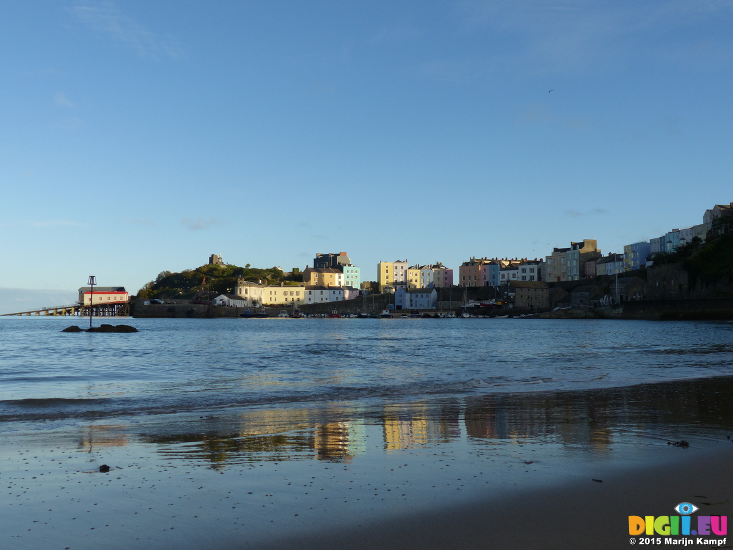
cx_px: 366
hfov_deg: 52.6
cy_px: 275
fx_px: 741
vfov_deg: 40.7
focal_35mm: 35
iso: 100
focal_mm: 6.3
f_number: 4
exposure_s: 1/800
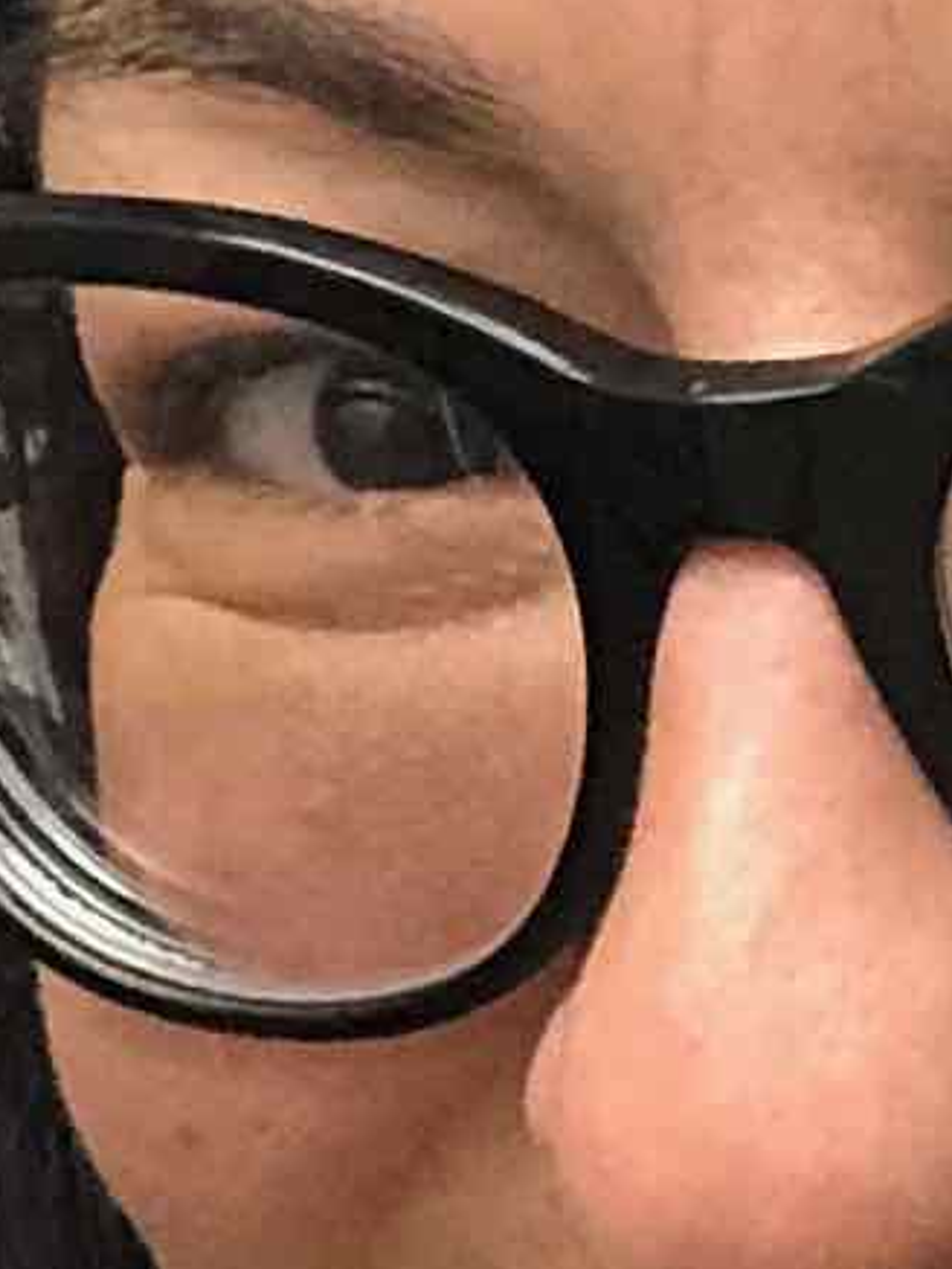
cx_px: 99
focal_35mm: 226
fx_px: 8283
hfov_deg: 6.6
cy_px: 1638
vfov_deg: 8.6
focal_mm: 2.87
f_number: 2.2
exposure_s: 1/60
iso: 320
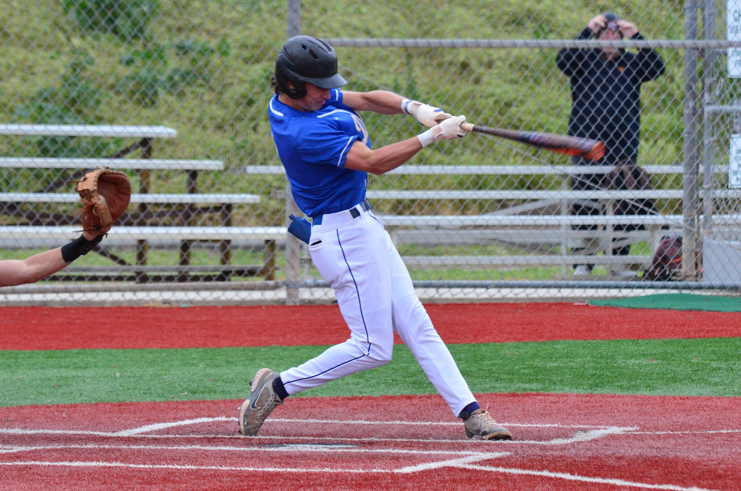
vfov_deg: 4.6
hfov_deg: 6.9
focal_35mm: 300
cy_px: 246
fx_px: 6162
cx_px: 370
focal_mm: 200
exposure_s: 1/640
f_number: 7.1
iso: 2000
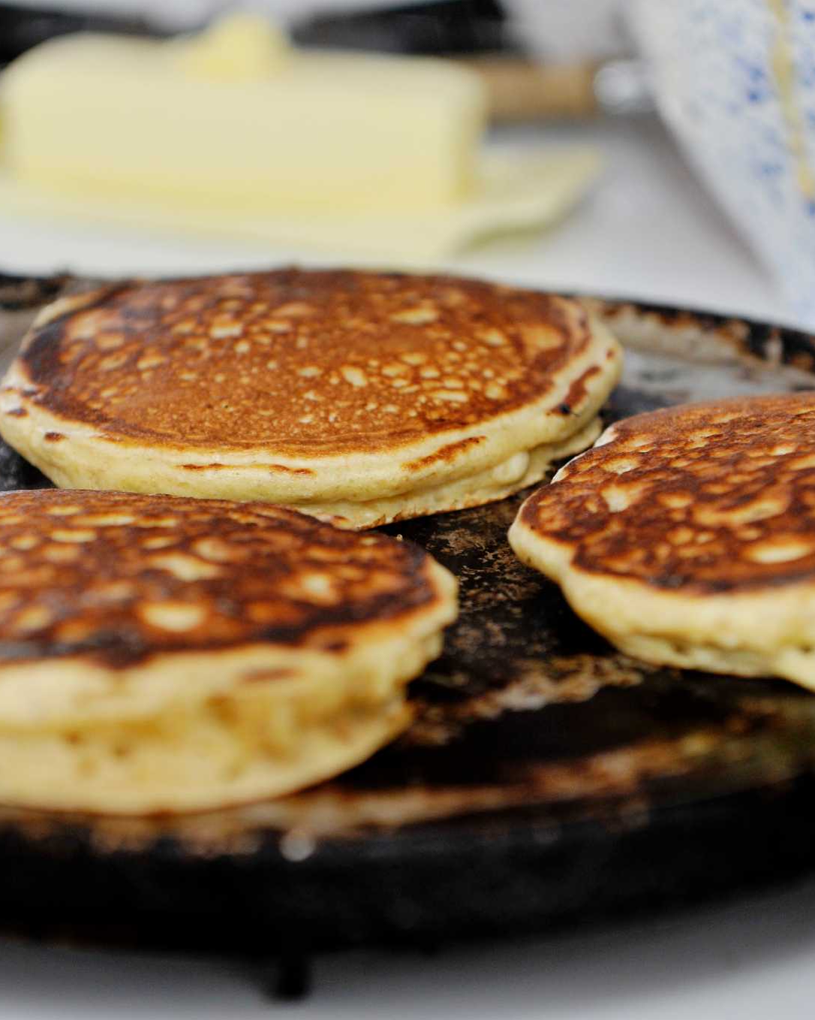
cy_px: 511
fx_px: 2986
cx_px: 341
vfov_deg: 19.4
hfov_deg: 15.5
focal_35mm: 99
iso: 800
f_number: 4.5
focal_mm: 70
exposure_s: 1/125
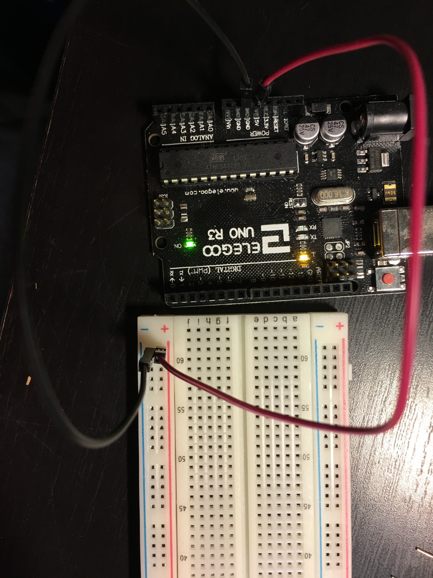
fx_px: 484
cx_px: 216
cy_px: 289
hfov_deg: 48.2
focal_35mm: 29
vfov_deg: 61.7
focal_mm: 4.15
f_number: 2.2
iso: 80
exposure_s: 1/30
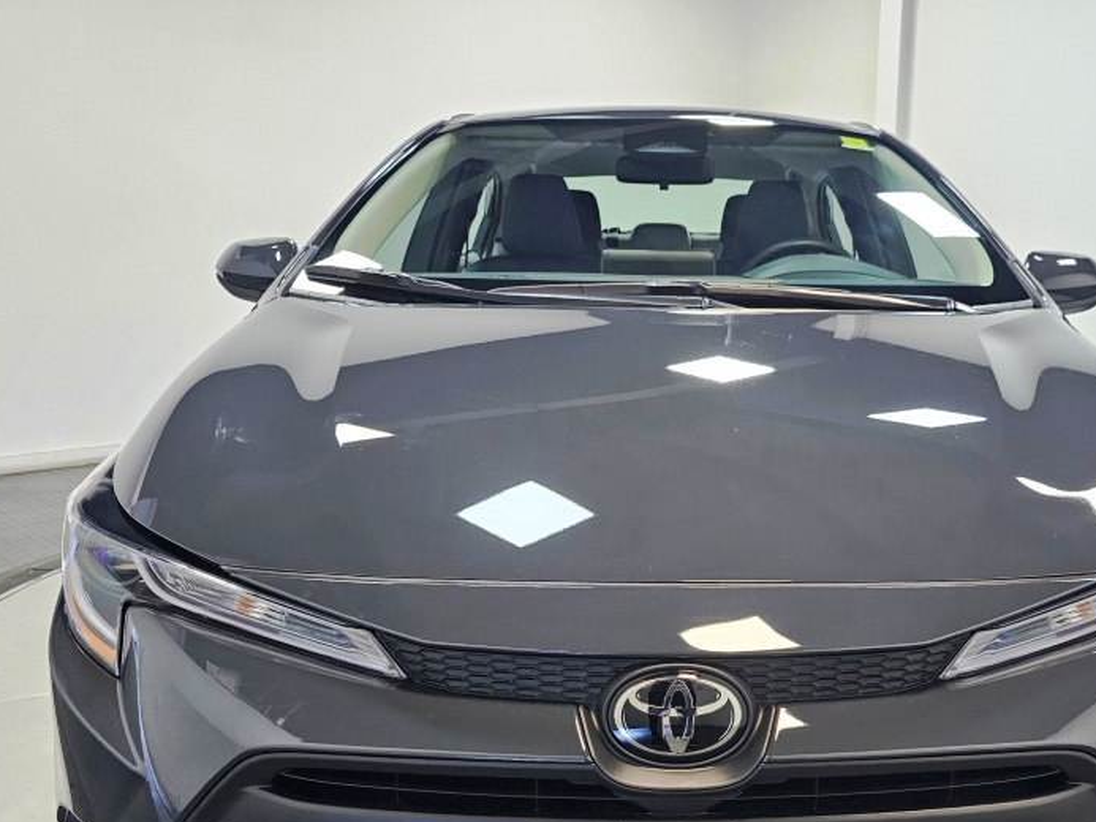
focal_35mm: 34
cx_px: 690
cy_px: 579
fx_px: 1077
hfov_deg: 53.3
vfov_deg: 41.0
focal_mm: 6.3
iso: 1000
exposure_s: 1/120
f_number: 1.7
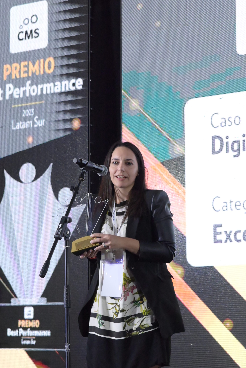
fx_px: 1076
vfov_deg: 19.5
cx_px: 123
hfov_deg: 13.0
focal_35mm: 105
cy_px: 184
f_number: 5
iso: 8000
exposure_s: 1/500
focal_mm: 70
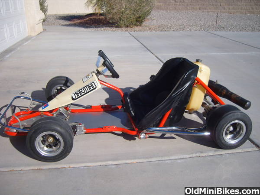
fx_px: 263
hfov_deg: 52.6
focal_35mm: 35
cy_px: 98
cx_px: 130
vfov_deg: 40.7
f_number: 7.1
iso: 80
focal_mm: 7.4
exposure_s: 1/350
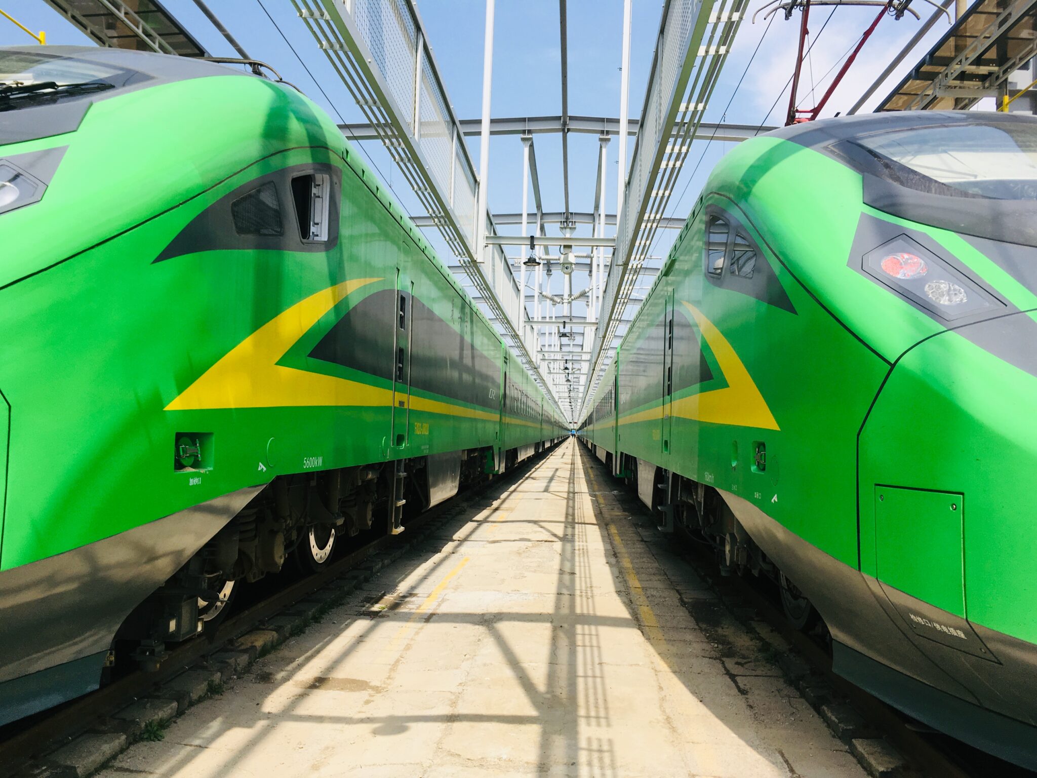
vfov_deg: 48.2
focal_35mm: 29
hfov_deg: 61.7
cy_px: 389
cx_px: 518
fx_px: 869
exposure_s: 1/1570
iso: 25
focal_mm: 4.15
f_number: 2.2
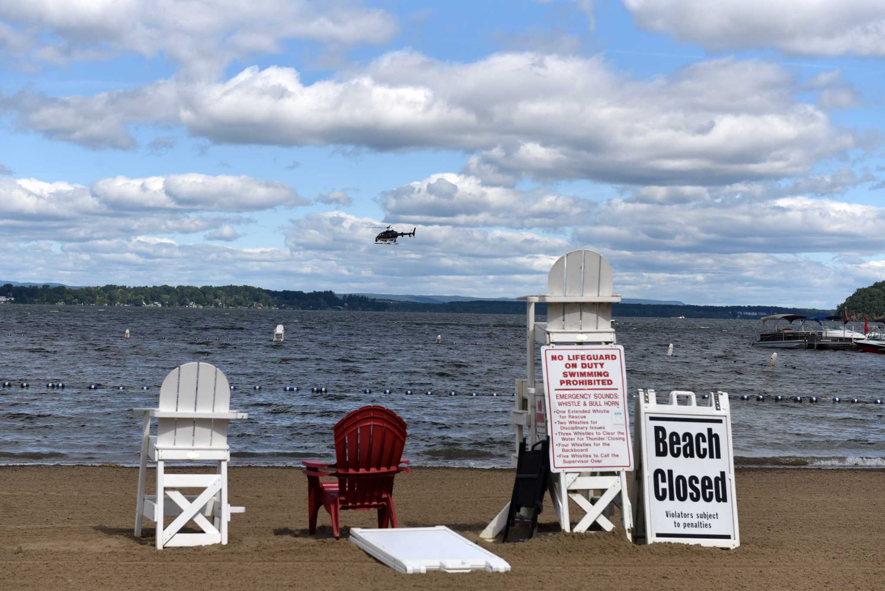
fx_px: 1525
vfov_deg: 21.9
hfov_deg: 32.4
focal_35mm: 62
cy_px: 296
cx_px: 442
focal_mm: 62
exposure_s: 1/4000
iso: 560
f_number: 7.1
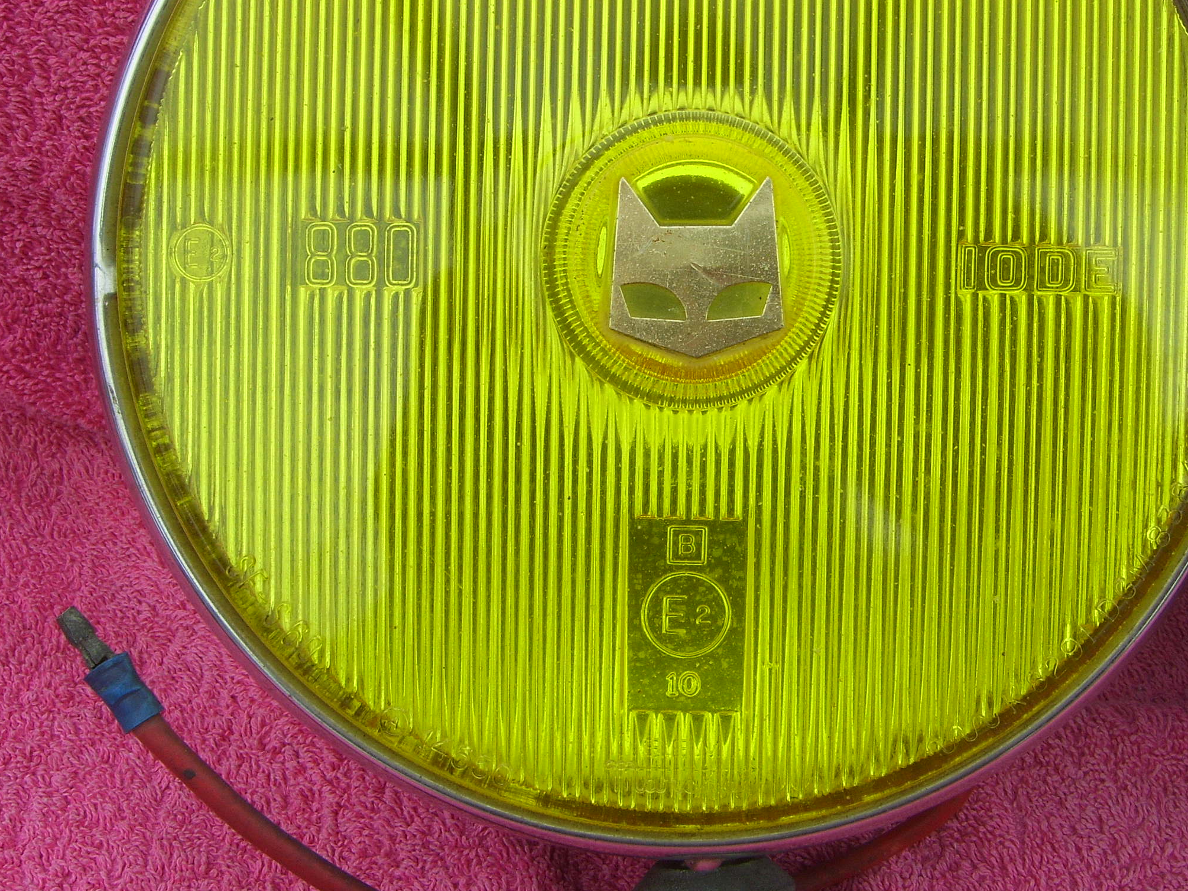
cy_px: 342
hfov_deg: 38.8
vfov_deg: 29.6
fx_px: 1682
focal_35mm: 49
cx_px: 693
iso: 50
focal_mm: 7.8
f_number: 6.4
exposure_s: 1/100
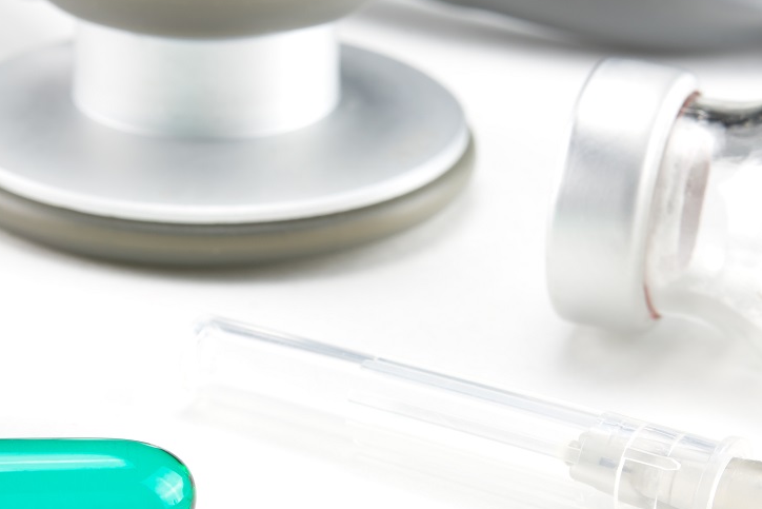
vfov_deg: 8.4
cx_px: 180
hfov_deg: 12.5
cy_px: 279
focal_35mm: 164
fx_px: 3472
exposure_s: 1/1.25
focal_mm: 60
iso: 100
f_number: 14
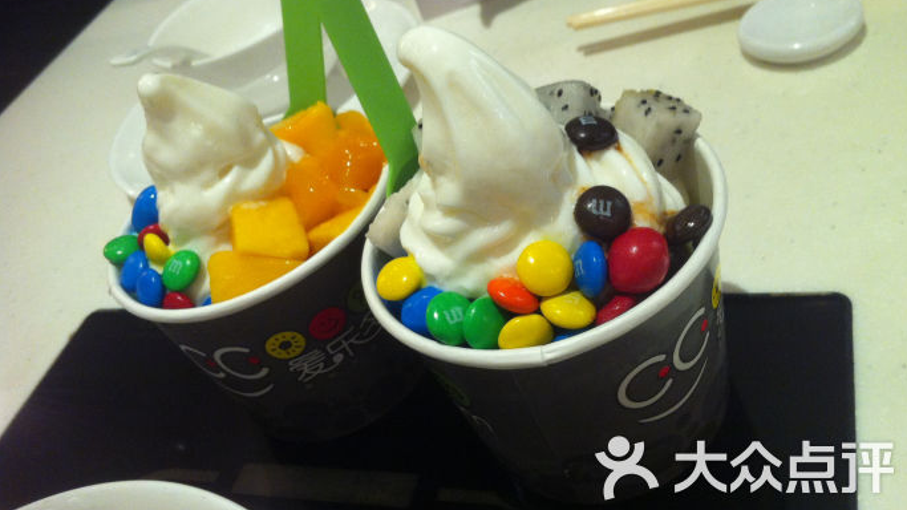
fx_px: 938
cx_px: 463
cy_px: 189
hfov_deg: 51.6
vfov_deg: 30.3
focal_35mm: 39
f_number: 2.8
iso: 160
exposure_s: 1/15
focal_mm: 3.85
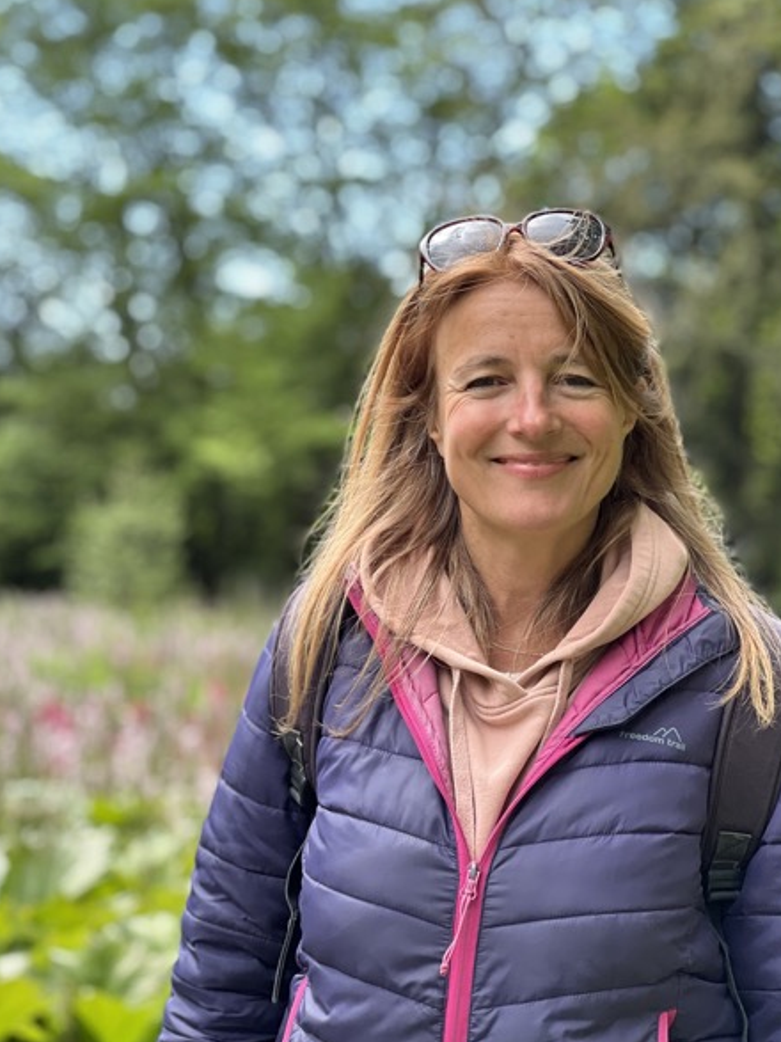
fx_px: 2528
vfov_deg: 23.3
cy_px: 534
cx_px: 406
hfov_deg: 17.6
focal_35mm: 84
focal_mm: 9
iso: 50
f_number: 2.8
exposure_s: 1/121
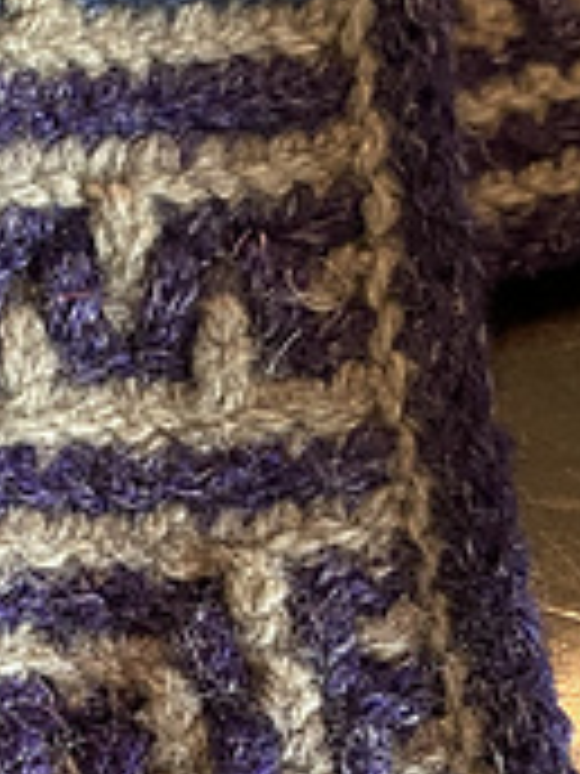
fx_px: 2167
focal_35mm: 97
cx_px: -274
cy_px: 576
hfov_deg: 14.3
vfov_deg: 20.1
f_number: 1.8
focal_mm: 4.25
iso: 500
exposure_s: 1/30
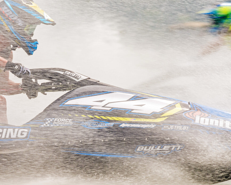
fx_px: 5708
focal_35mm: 835
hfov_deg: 2.3
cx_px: 87
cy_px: 106
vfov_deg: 1.9
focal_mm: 380
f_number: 13
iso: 400
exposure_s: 1/500
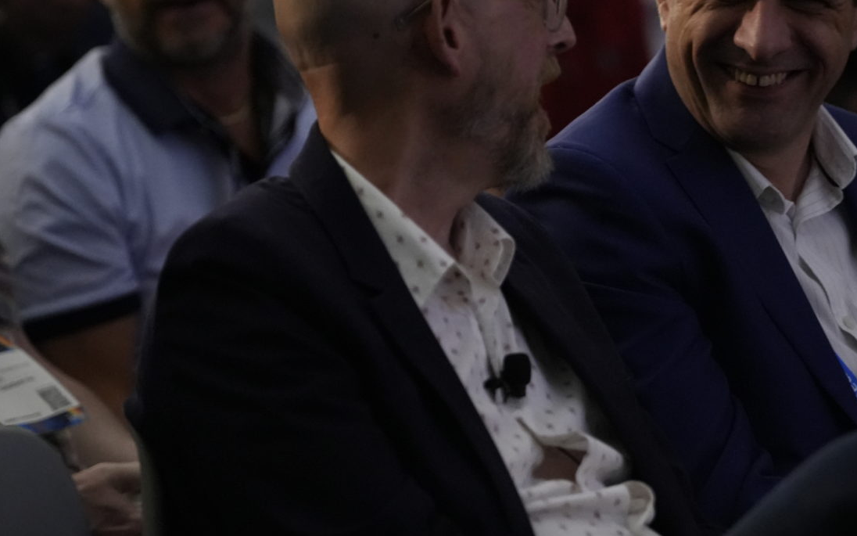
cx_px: 585
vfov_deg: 4.1
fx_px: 7427
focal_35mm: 318
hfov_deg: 6.6
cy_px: 239
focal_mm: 167
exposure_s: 1/250
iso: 6400
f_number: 2.8
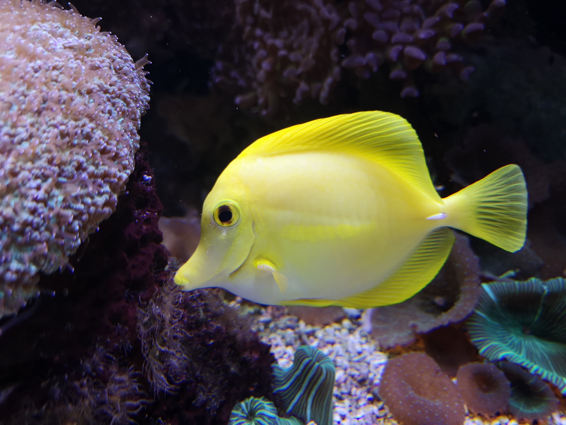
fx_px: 441
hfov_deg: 65.3
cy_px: 212
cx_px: 283
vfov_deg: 51.4
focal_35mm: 27
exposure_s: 1/100
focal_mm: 3.95
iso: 160
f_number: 1.8
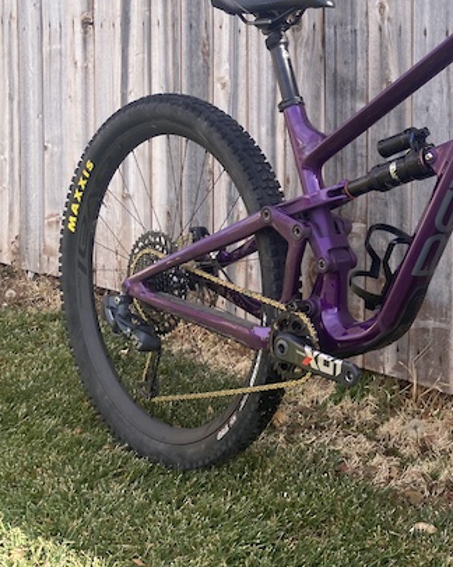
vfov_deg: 34.3
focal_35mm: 54
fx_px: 905
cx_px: 512
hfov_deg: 25.8
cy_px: 176
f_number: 1.8
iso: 20
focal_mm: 3.99
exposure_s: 1/527
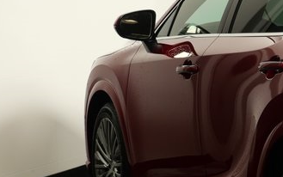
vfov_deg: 9.0
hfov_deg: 13.6
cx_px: 415
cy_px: 143
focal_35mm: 145
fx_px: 1119
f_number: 5
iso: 250
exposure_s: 1/100
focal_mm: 22
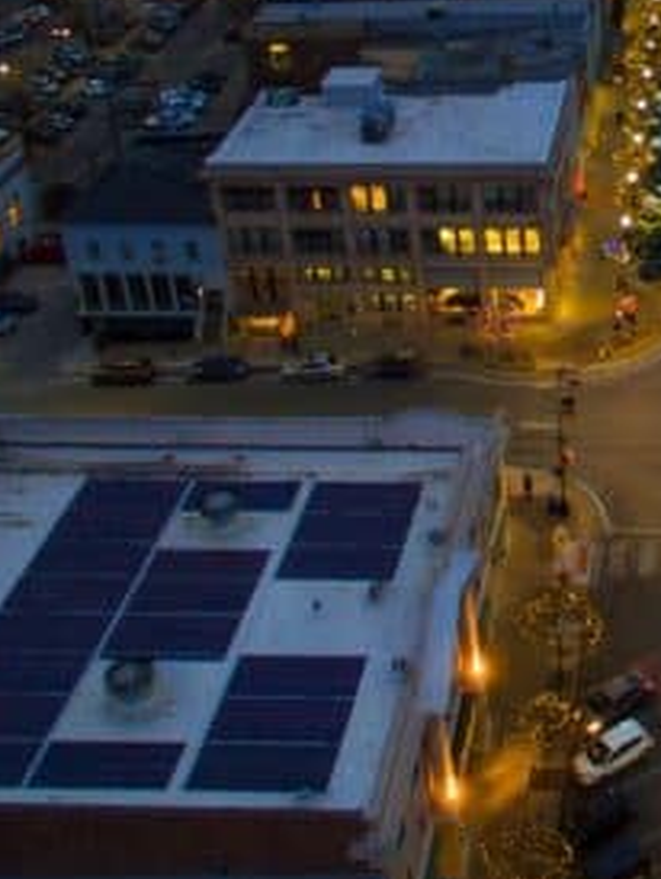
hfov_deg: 24.3
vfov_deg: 33.2
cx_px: 741
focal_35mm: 56
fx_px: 1424
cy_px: 156
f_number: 2.8
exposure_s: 1/6
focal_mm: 3.61
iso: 100
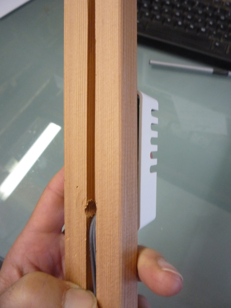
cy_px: 154
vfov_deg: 60.0
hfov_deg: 46.8
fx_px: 267
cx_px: 116
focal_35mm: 30
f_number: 3.3
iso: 400
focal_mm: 5.2
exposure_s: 1/13
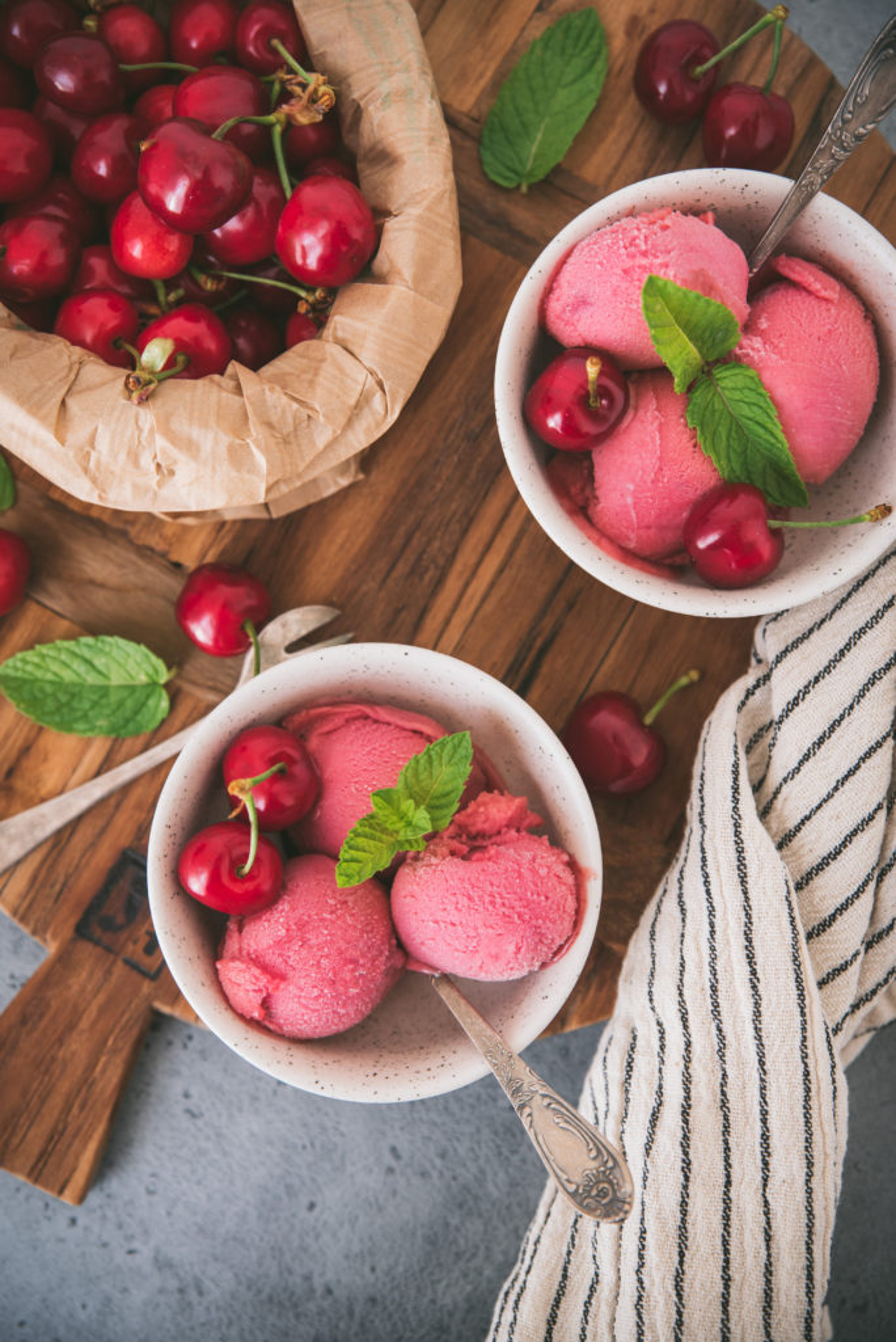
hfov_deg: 23.4
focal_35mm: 58
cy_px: 671
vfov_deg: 34.5
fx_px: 2162
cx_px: 448
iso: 200
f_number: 4
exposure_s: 1/25
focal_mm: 58
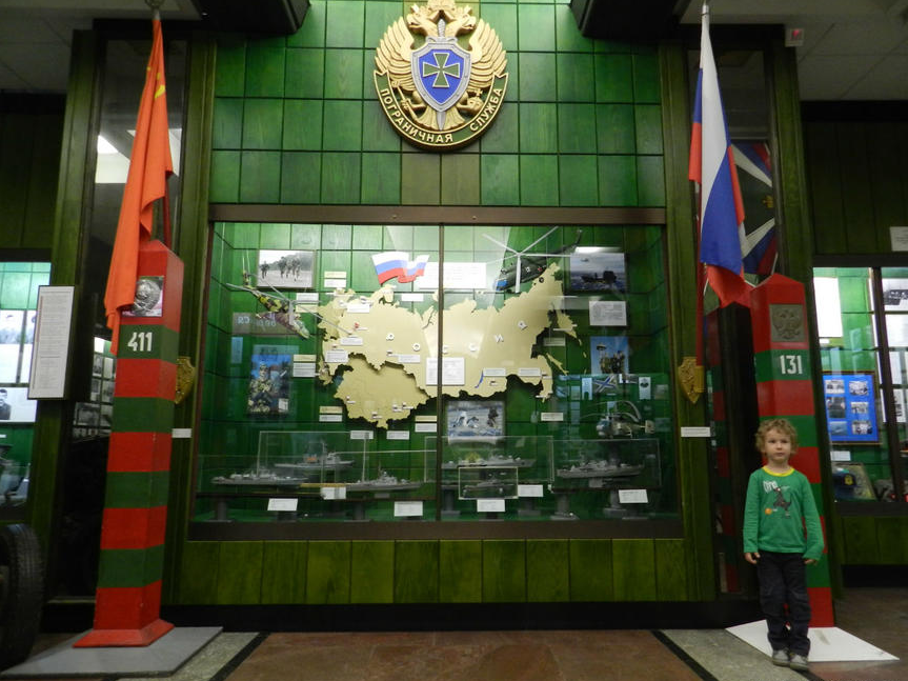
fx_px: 629
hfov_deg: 71.6
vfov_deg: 56.8
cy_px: 344
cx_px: 472
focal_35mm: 24
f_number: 3.4
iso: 400
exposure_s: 1/13
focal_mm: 4
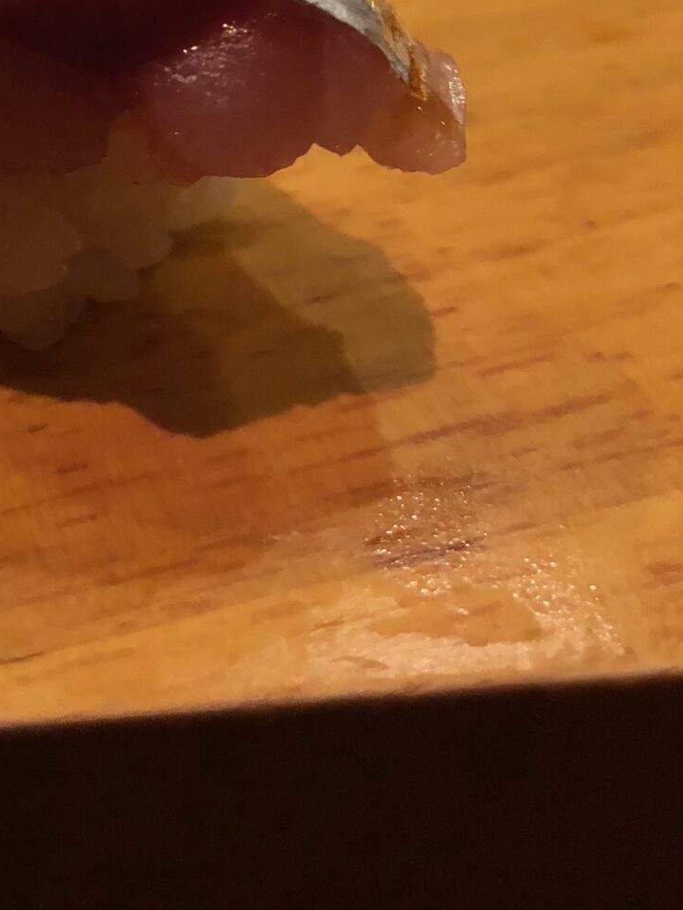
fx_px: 1552
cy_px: 16
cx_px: -26
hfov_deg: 23.6
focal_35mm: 59
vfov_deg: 30.5
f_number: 1.8
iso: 80
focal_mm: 3.99
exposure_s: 1/5
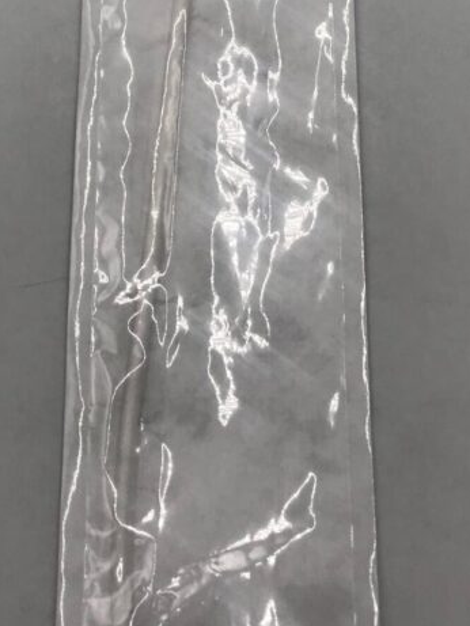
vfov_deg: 22.5
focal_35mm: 81
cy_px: -96
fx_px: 1466
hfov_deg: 18.2
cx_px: 220
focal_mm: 3.99
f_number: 1.8
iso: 20
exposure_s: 1/60
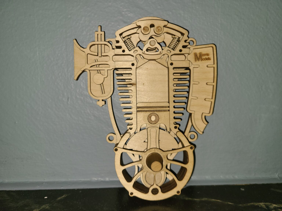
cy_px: 106
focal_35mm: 26
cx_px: 141
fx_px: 212
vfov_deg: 53.1
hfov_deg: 67.3
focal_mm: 5.4
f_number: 1.8
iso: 40
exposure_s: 1/142
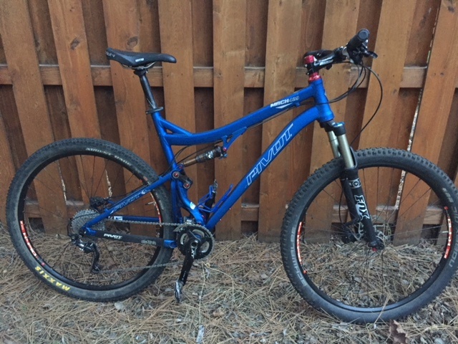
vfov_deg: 48.2
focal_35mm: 29
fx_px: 384
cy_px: 172
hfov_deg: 61.7
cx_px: 229
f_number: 2.2
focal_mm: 4.15
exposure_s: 1/15
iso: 500
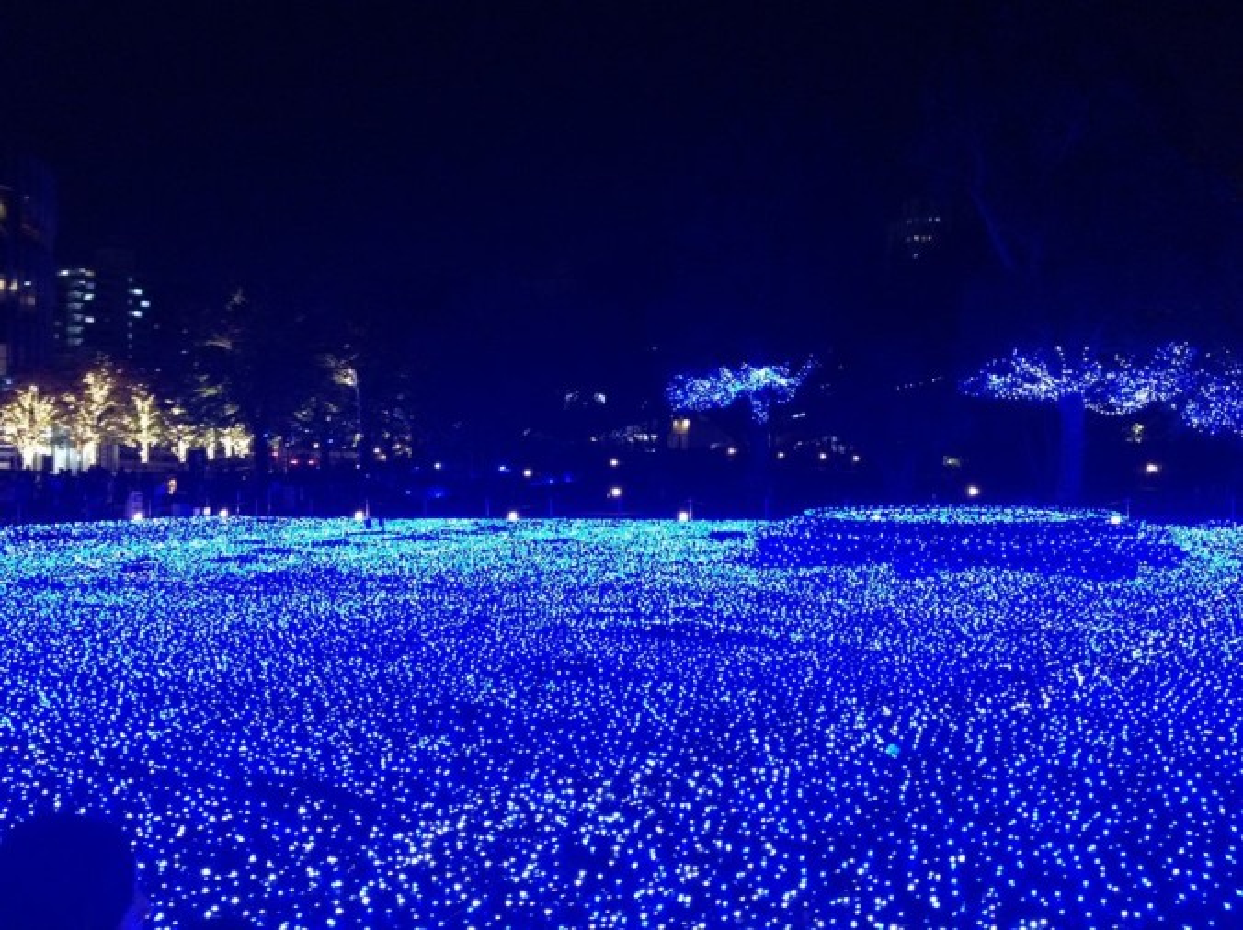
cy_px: 465
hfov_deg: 52.7
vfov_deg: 40.7
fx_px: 1256
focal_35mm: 35
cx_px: 622
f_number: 2.4
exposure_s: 1/20
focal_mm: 4.28
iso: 400
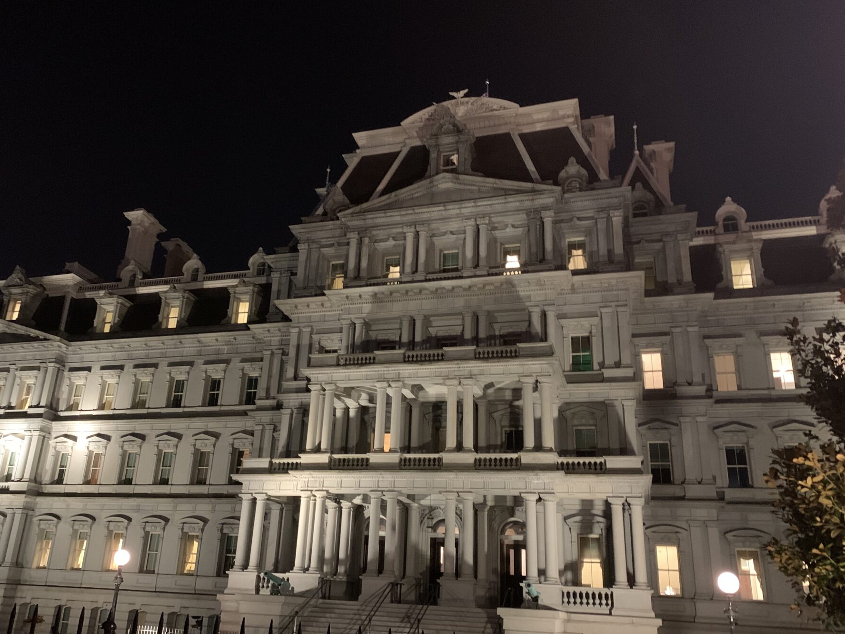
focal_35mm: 30
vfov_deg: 46.8
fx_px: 732
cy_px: 337
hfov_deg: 59.9
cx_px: 391
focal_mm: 4.25
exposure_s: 1/24
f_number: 1.8
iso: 640
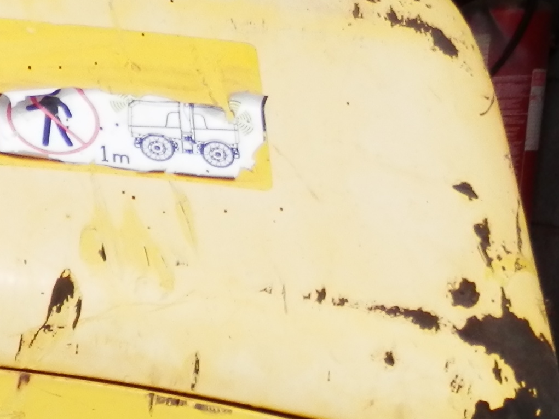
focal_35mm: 105
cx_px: -197
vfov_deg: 12.4
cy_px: 836
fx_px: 1696
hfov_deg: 17.4
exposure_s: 1/800
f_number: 3
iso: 80
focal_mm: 4.5
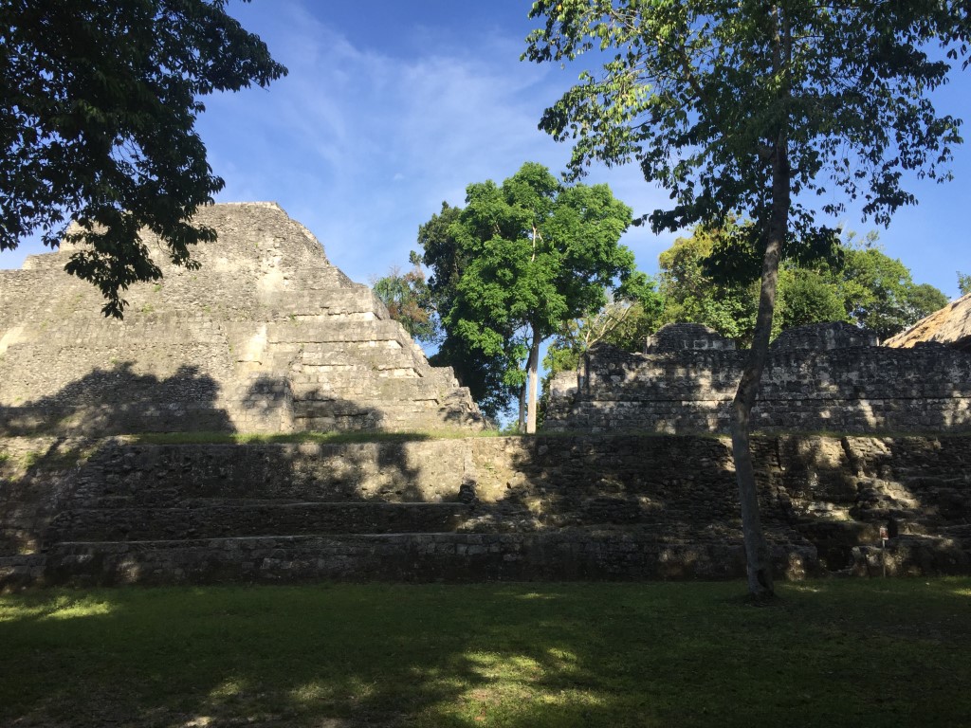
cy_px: 364
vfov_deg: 48.2
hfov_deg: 61.7
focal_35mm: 29
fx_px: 813
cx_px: 486
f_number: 2.2
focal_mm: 4.15
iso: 32
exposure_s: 1/1276
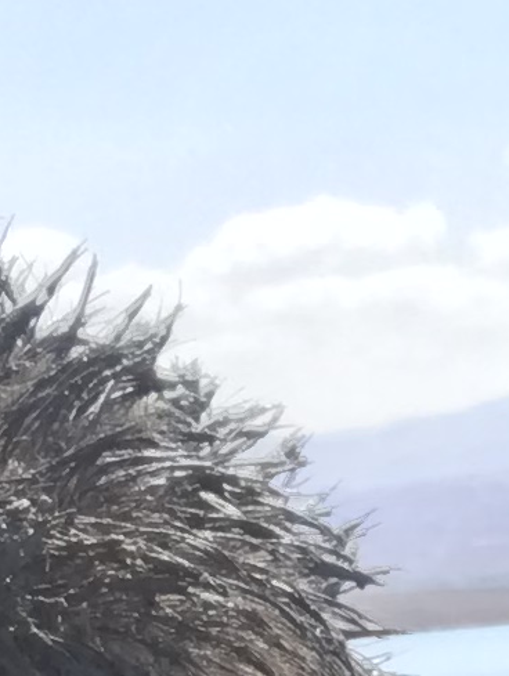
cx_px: 562
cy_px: 1670
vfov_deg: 8.8
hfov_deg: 7.3
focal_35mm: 202
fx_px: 3952
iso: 25
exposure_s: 1/465
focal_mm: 2.87
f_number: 2.2
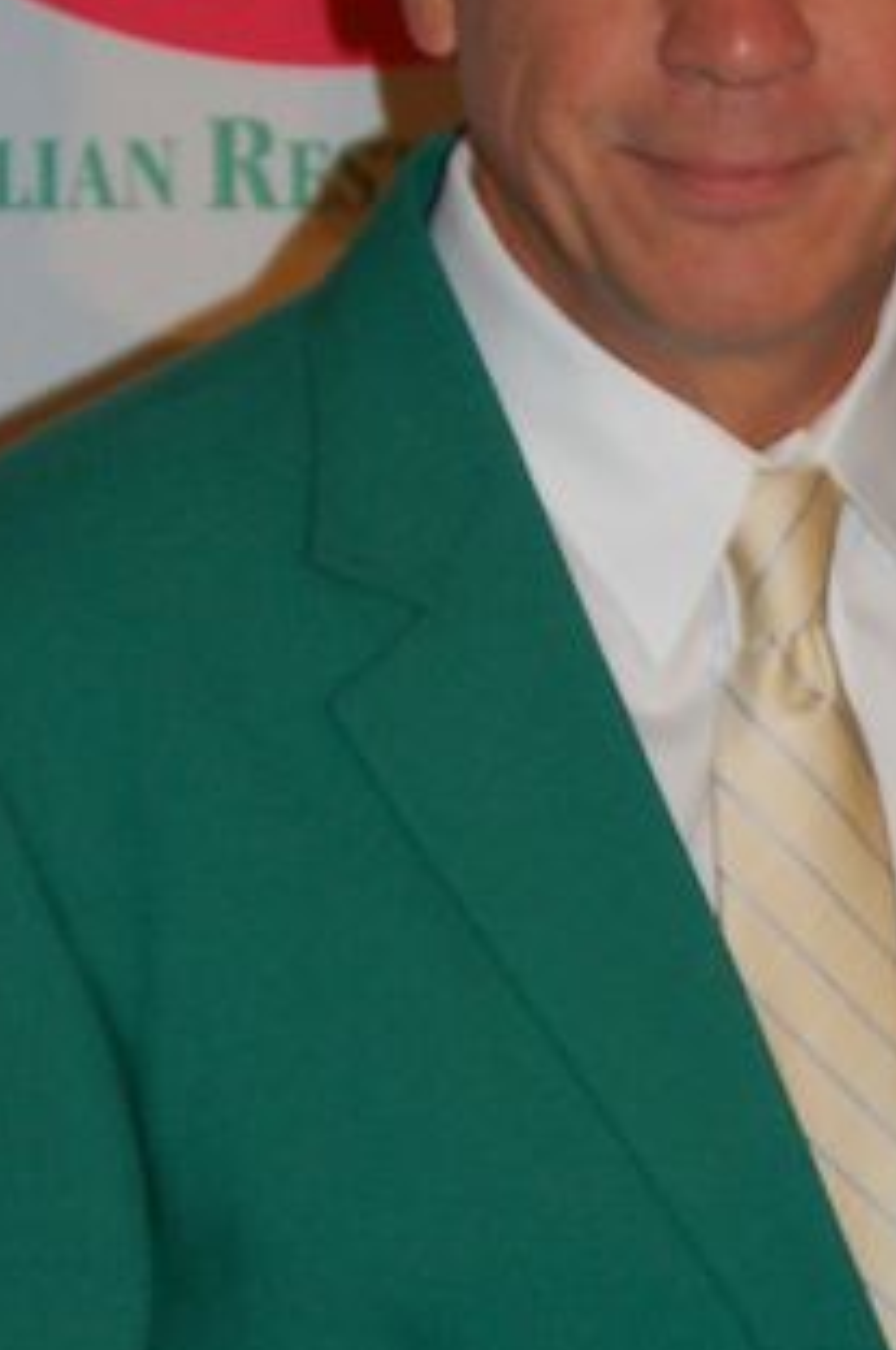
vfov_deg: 10.4
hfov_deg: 6.8
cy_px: 1294
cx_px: 1459
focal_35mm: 197
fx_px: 7379
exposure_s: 1/60
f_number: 4
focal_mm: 38
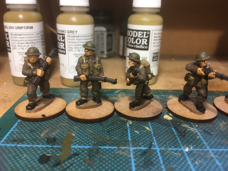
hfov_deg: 61.7
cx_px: 114
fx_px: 191
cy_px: 86
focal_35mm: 29
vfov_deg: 48.2
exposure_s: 1/33
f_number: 2.2
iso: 25
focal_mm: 4.15
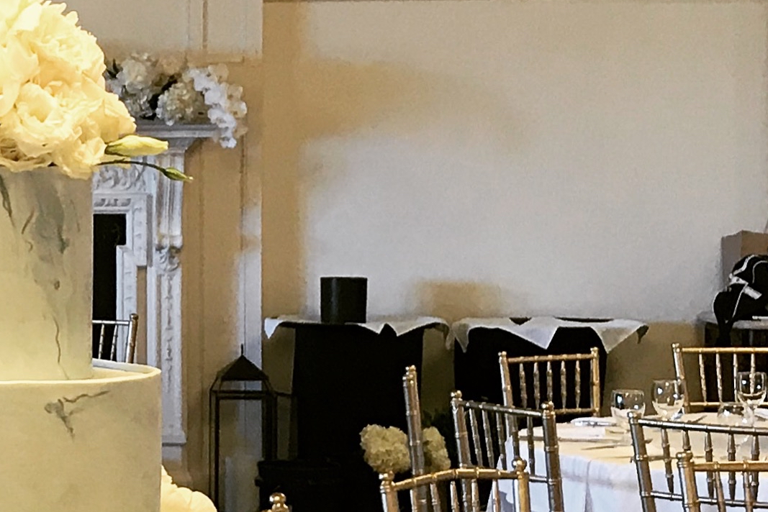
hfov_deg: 17.8
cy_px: 228
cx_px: -109
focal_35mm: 110
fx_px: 2347
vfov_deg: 12.5
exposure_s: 1/20
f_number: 1.8
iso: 40
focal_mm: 3.99
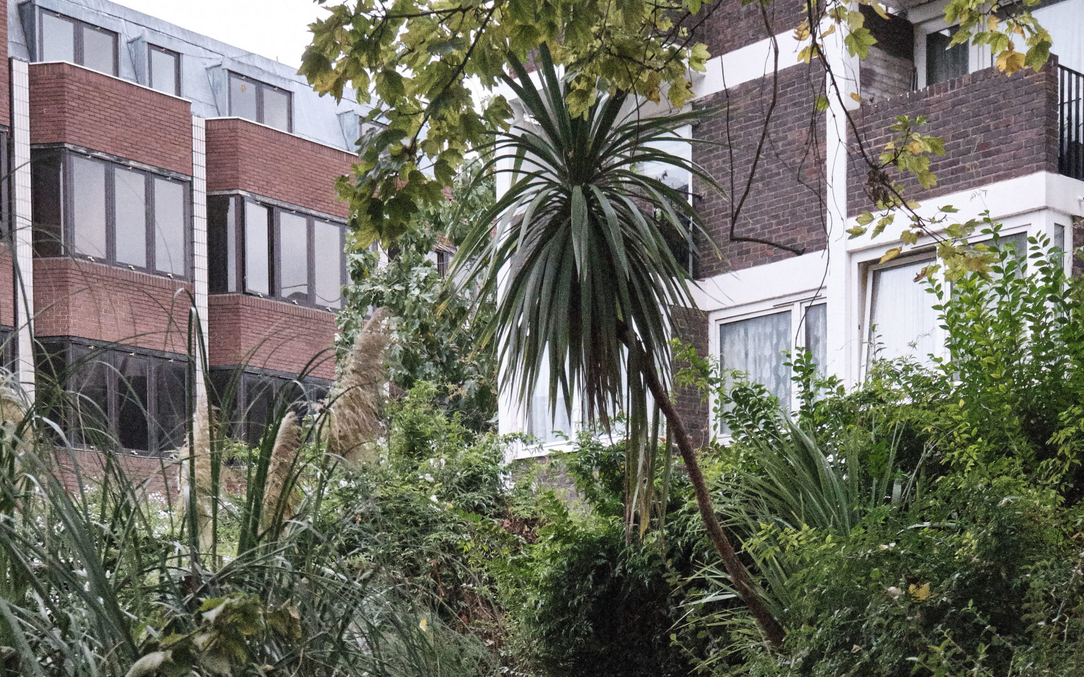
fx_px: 1654
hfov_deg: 36.3
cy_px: 722
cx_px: 543
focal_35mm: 56
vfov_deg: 22.0
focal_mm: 24
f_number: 5.6
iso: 25600
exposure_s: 1/2500
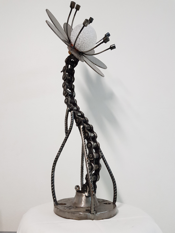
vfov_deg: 67.3
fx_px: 175
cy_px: 116
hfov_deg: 53.1
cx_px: 88
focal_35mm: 26
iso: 125
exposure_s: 1/50
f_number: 1.7
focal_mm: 4.3
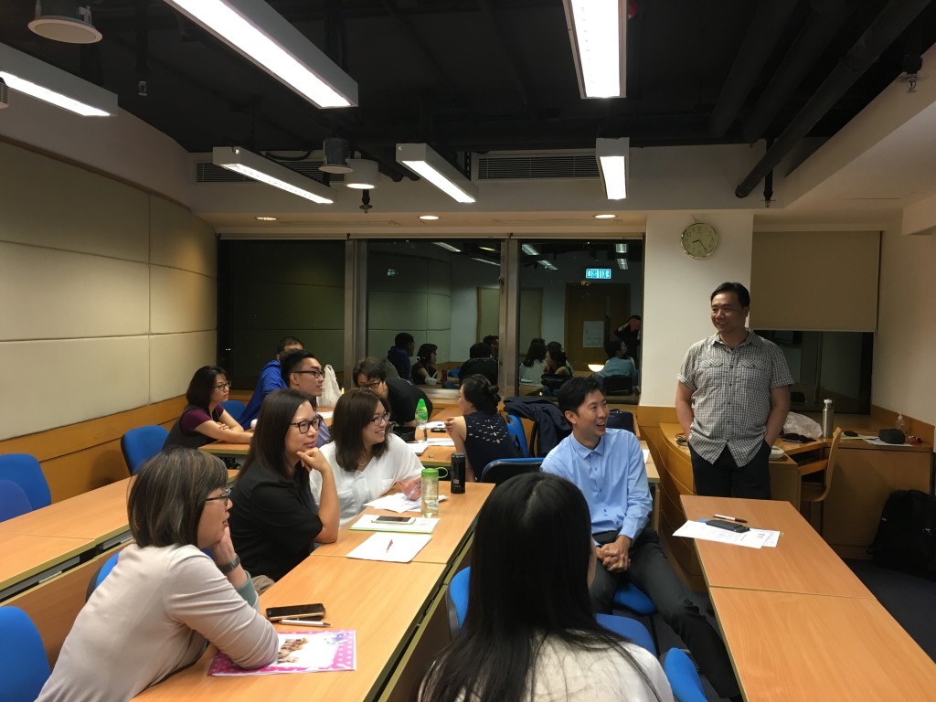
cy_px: 351
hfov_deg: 61.7
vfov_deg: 48.2
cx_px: 468
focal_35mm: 29
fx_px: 784
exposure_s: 1/33
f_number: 2.2
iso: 125
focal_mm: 4.15
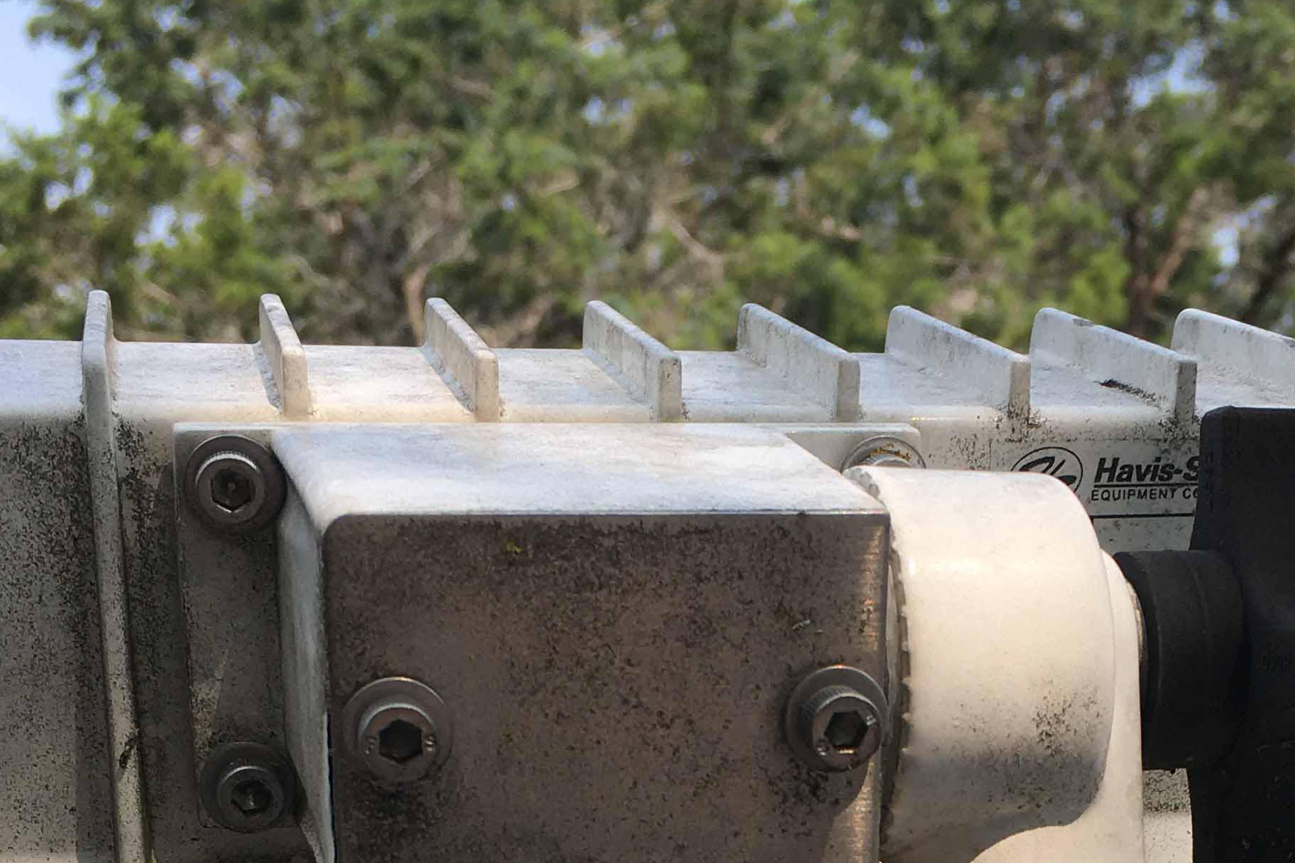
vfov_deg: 18.8
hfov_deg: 29.9
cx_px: 815
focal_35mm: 67
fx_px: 2410
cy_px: 1133
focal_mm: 4.15
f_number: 2.2
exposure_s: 1/793
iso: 25
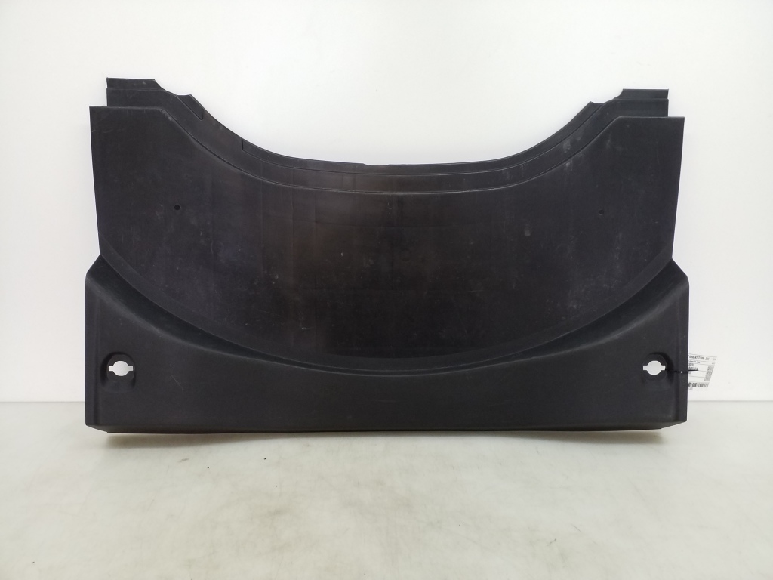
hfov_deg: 65.3
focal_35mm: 27
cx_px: 386
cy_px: 290
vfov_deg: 51.4
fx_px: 603
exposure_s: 1/50
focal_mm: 3.6
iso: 125
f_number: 1.9
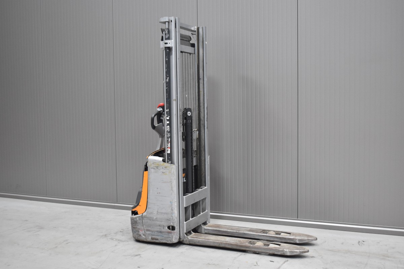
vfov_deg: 31.9
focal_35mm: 42
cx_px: 202
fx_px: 471
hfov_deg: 46.4
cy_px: 134
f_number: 4.5
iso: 1600
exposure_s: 1/50
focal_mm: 28
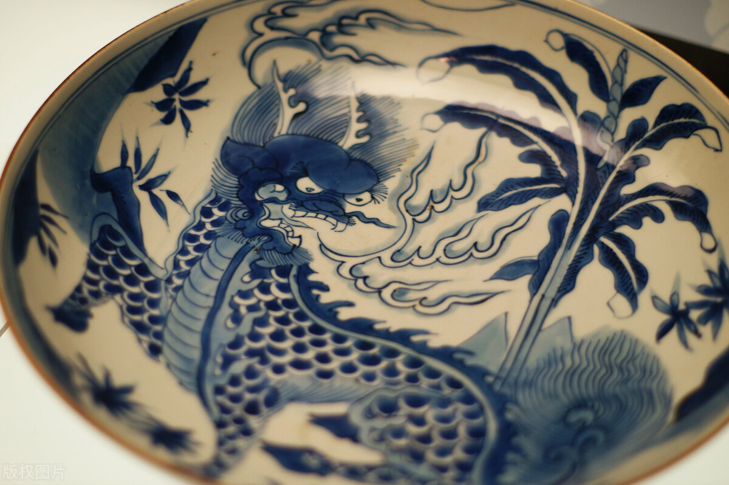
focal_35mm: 75
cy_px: 242
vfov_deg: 18.2
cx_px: 364
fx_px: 1517
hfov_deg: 27.0
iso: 400
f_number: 1.6
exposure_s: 1/60
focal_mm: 50
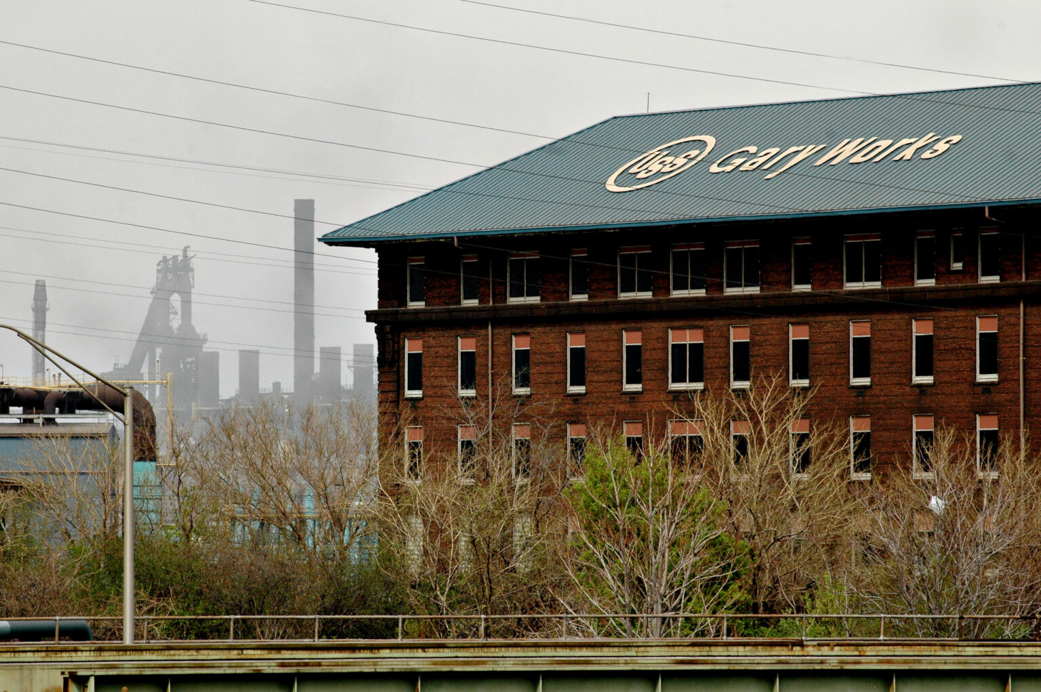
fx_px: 7367
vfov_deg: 5.4
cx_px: 520
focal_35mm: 255
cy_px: 346
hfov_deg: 8.1
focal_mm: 170
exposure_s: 1/640
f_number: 9
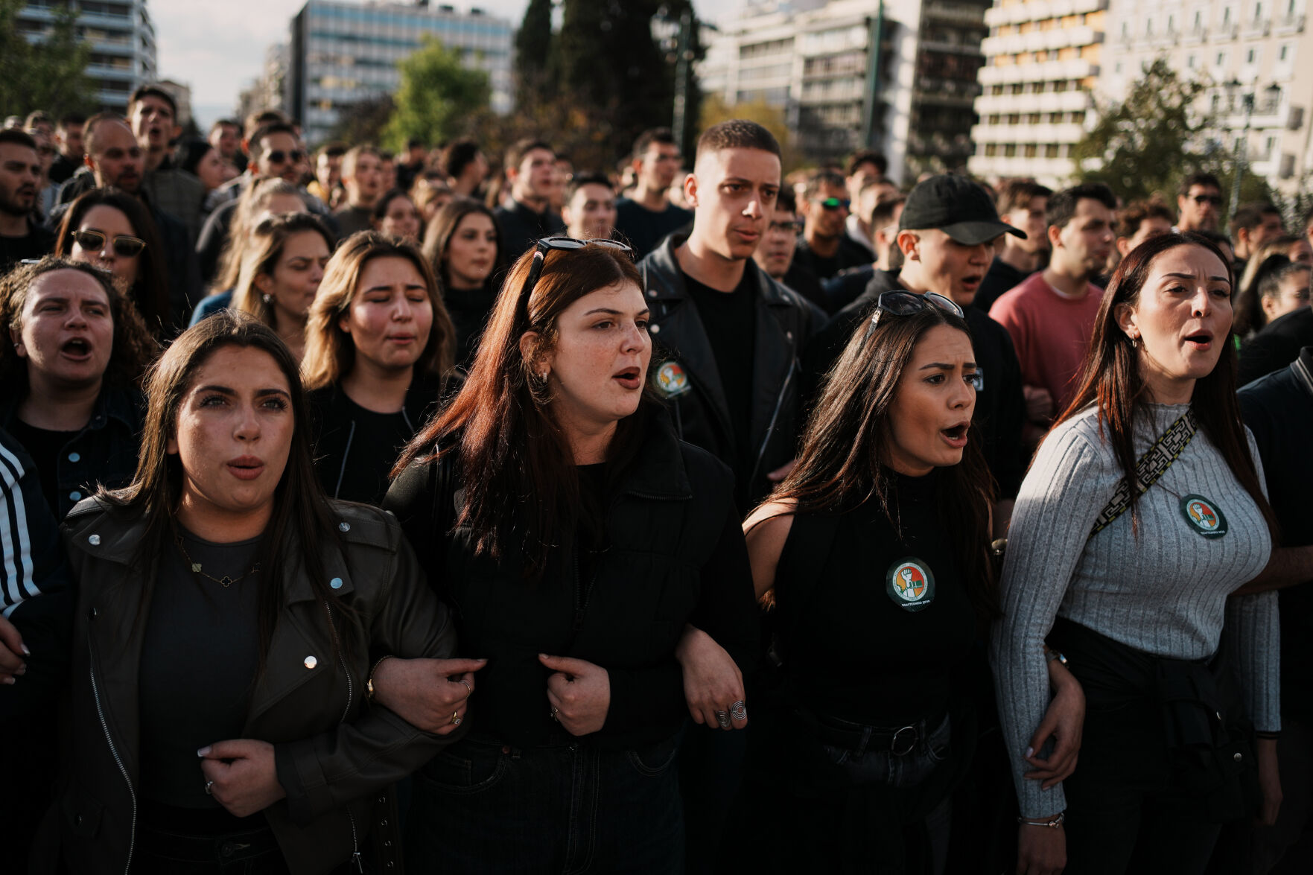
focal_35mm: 35
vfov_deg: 37.8
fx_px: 1276
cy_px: 438
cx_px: 656
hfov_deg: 54.4
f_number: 2
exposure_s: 1/4000
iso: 100
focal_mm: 35
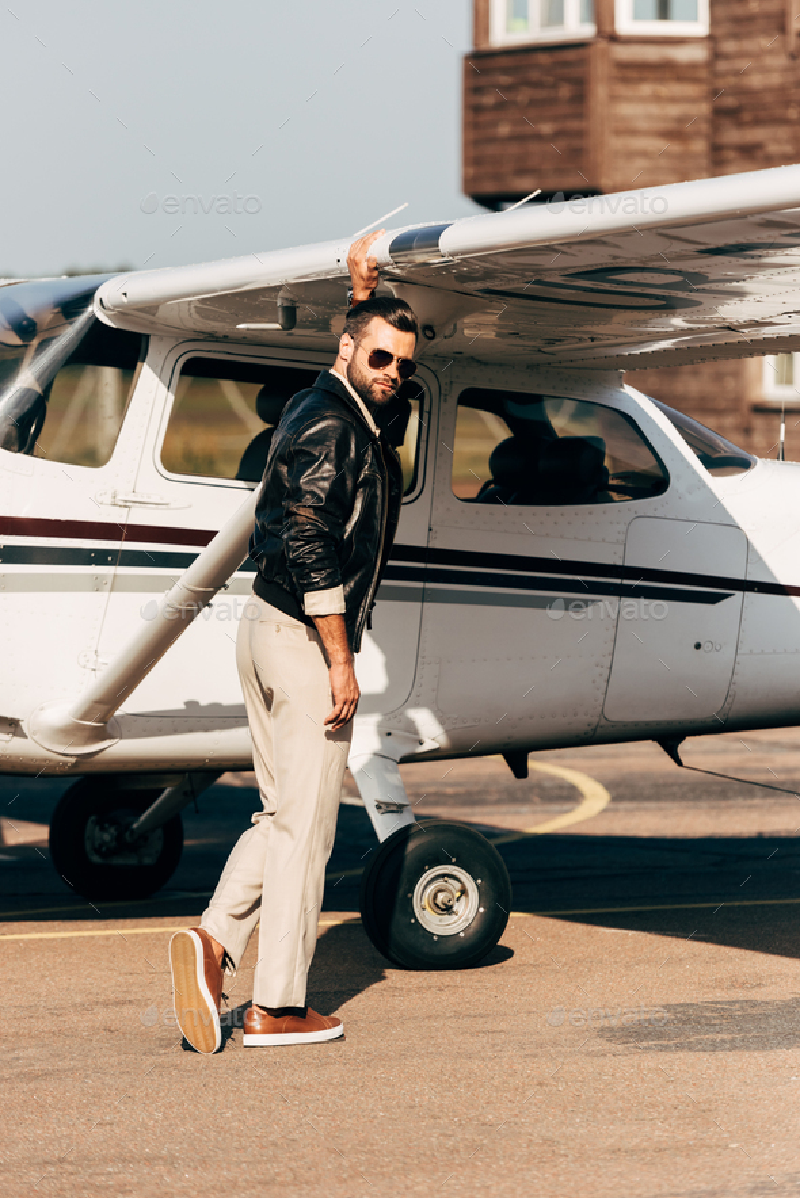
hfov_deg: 7.9
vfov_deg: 11.7
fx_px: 5828
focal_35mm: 175
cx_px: 400
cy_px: 599
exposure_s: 1/3200
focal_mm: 175
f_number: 4
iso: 250
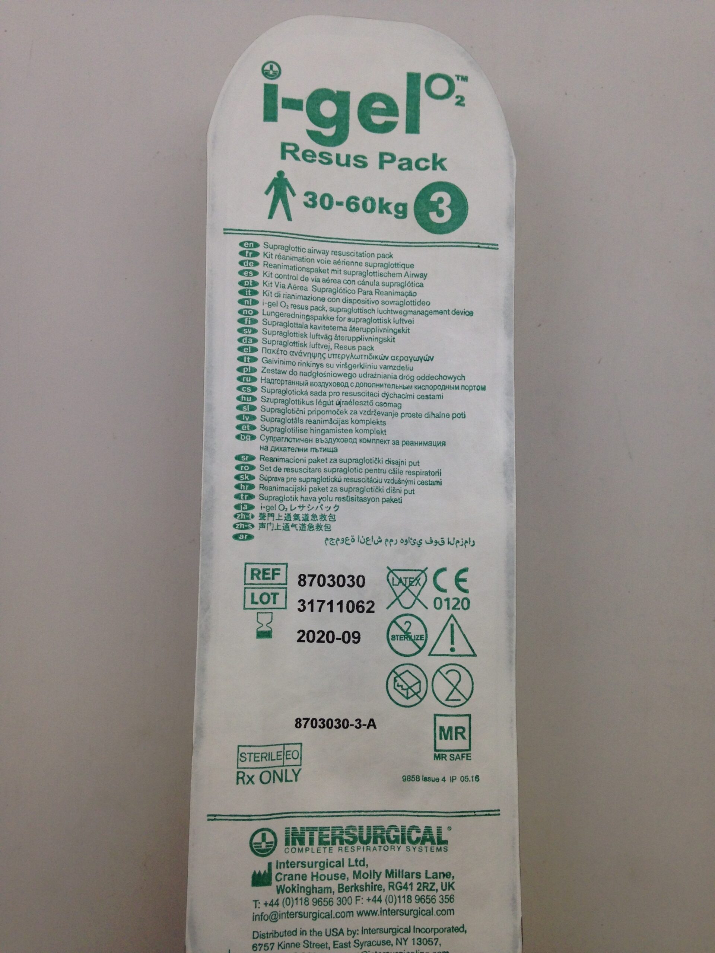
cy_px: 476
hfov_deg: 42.9
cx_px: 358
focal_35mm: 33
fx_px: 909
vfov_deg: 55.4
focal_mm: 4.12
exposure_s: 1/120
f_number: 2.4
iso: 64
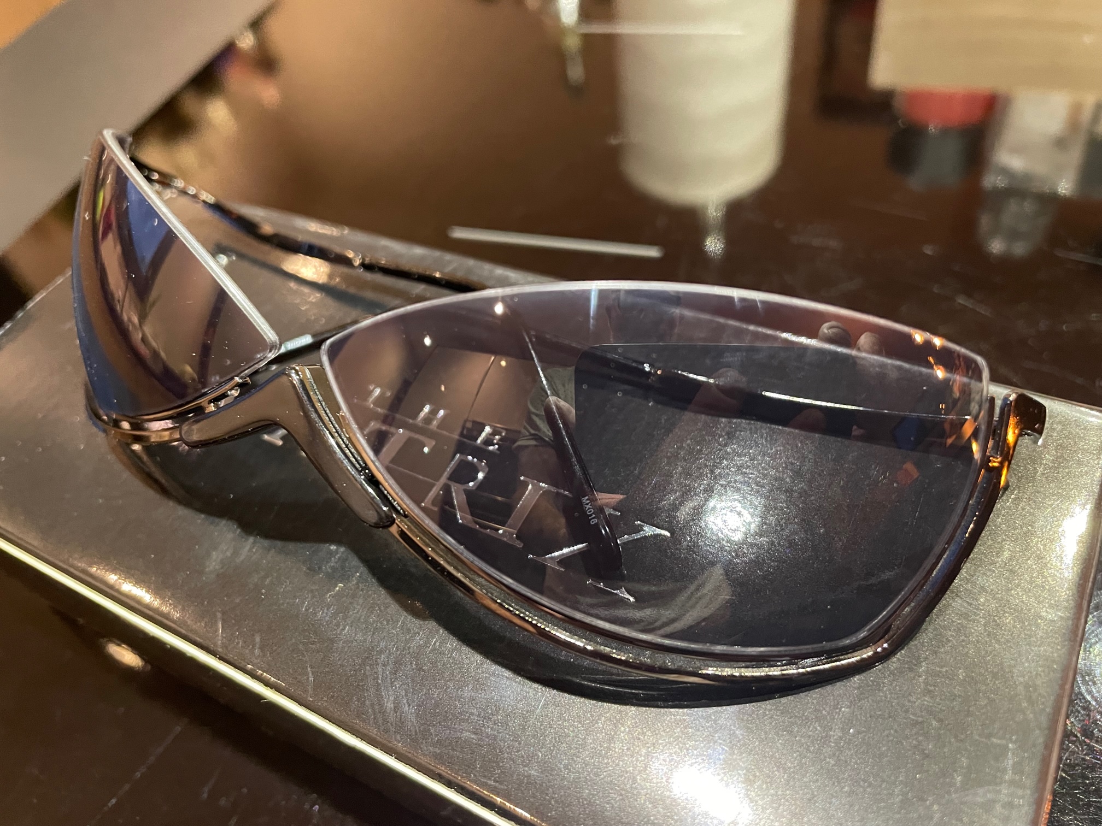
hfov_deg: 67.3
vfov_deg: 53.1
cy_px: 413
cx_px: 551
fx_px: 828
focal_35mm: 26
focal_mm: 4.2
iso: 500
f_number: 1.6
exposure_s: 1/25
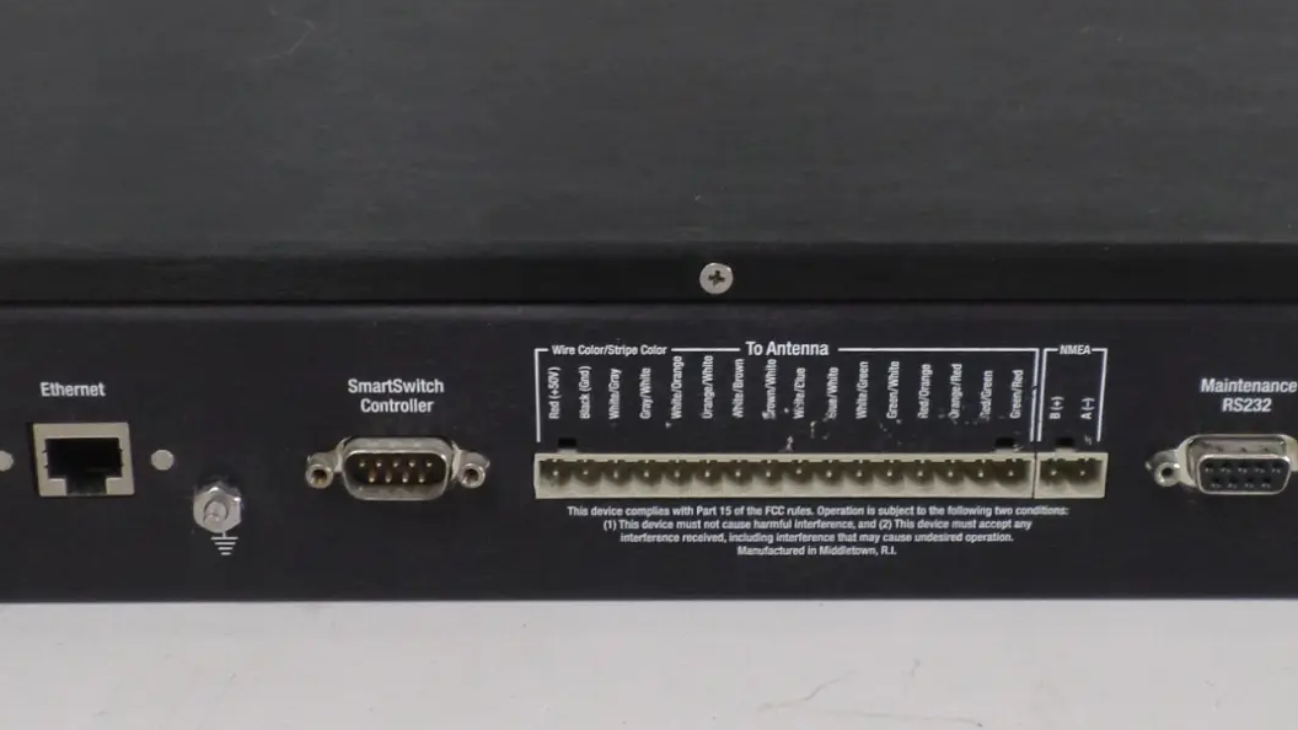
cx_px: 697
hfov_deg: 31.9
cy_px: 351
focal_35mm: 66
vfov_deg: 18.3
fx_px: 2272
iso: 80
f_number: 2.5
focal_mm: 4.5
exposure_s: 1/45
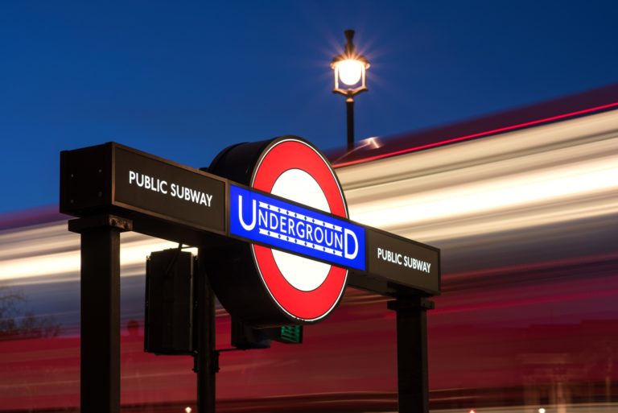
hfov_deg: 23.9
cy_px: 206
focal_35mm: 85
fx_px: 1460
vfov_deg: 16.1
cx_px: 309
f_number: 10
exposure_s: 1.6
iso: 100
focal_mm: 85
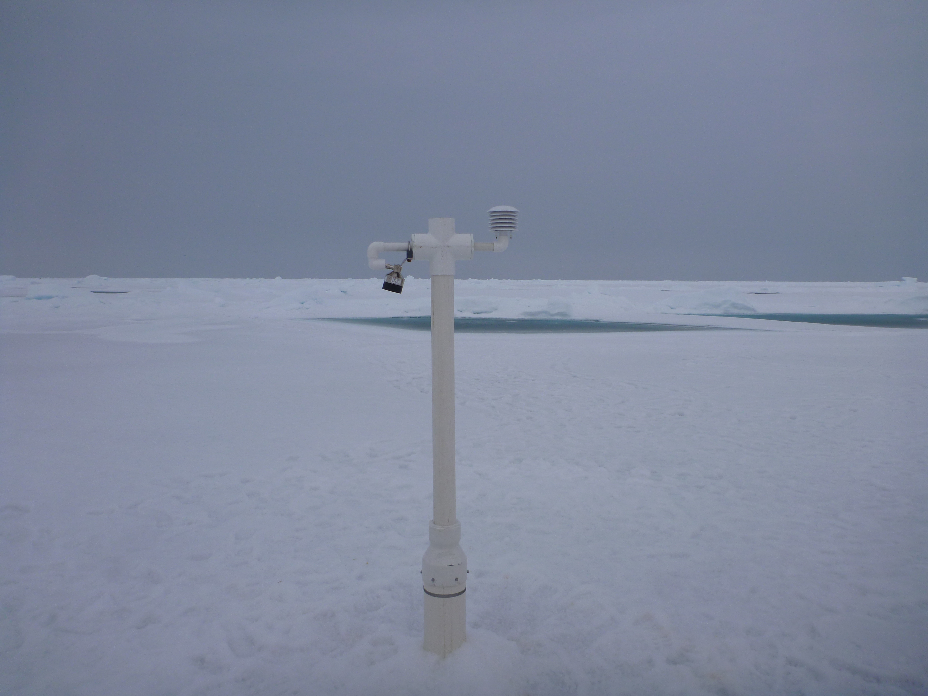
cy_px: 348
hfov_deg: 63.4
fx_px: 751
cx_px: 464
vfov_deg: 49.7
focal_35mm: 28
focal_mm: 4.9
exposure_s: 1/1000
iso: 100
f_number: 3.3
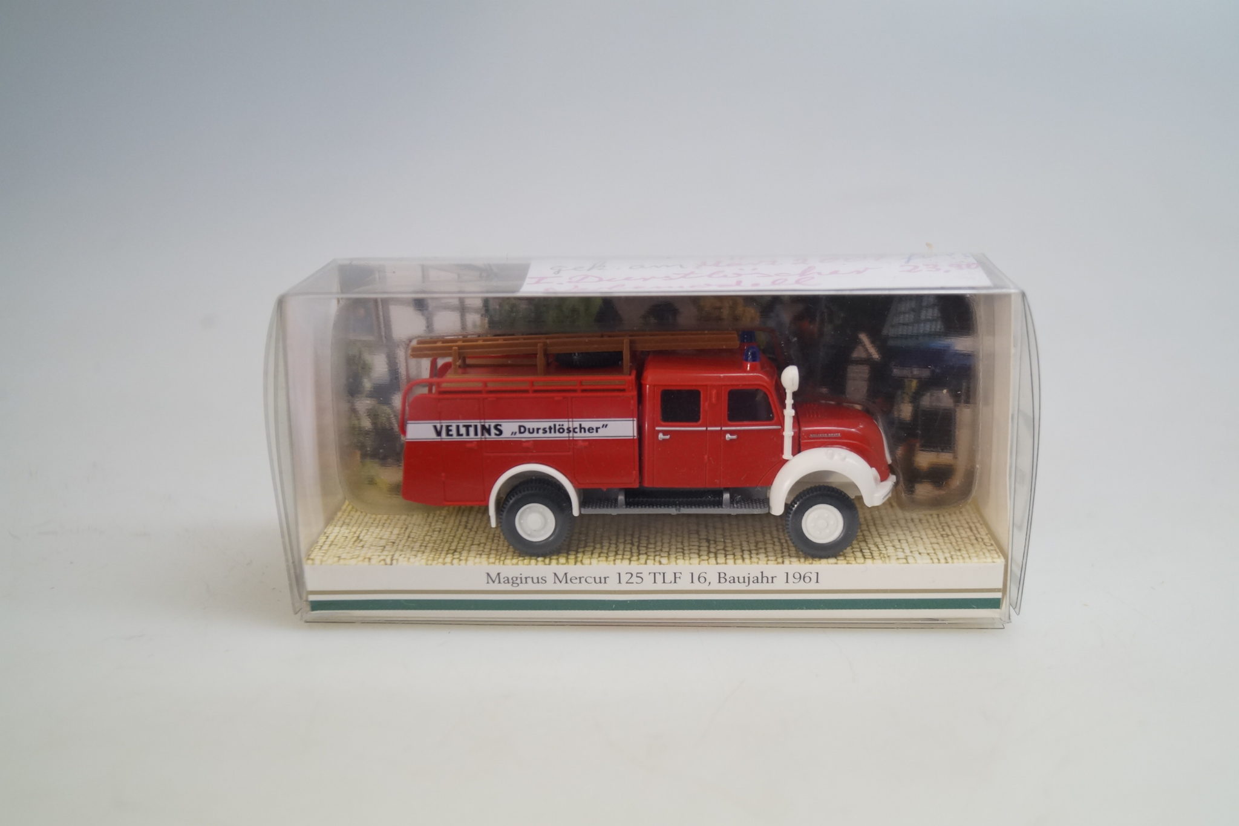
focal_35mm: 42
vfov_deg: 31.9
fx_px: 1445
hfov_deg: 46.4
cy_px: 413
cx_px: 620
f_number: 4.5
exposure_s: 1/160
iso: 640
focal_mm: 28
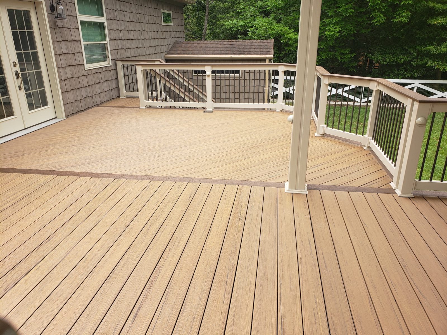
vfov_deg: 53.1
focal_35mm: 26
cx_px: 224
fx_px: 336
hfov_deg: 67.3
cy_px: 168
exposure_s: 1/165
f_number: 2.4
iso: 50
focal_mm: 4.3
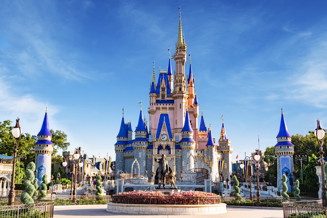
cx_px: 164
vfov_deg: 33.4
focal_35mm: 40
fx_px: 363
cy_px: 109
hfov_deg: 48.5
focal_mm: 40
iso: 200
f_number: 8
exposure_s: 1/250
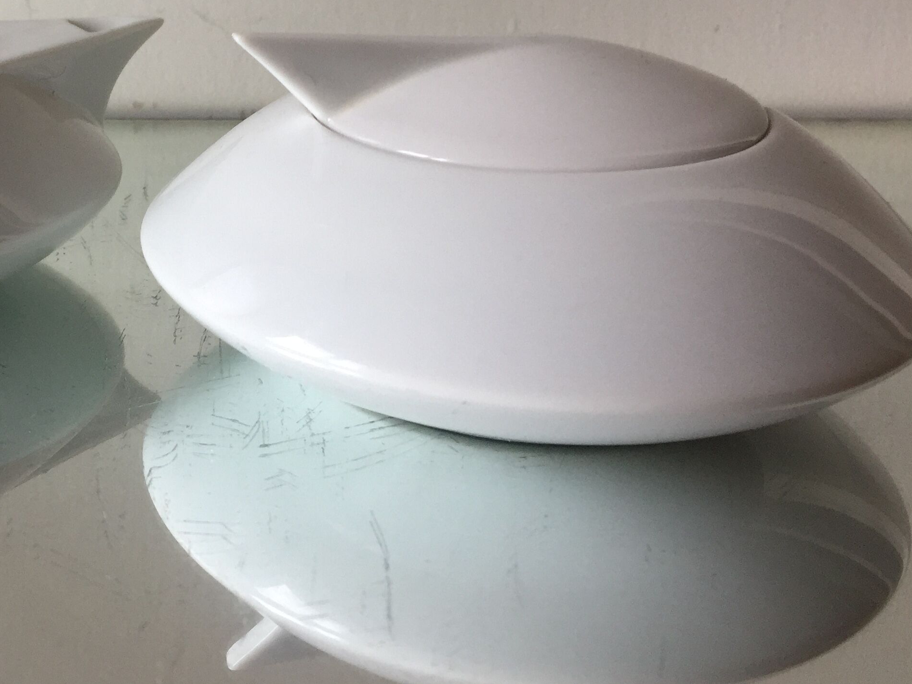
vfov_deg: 28.5
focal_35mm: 50
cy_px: 139
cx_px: 192
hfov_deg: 36.9
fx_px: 1317
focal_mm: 4.15
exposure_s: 1/100
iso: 50
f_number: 2.2
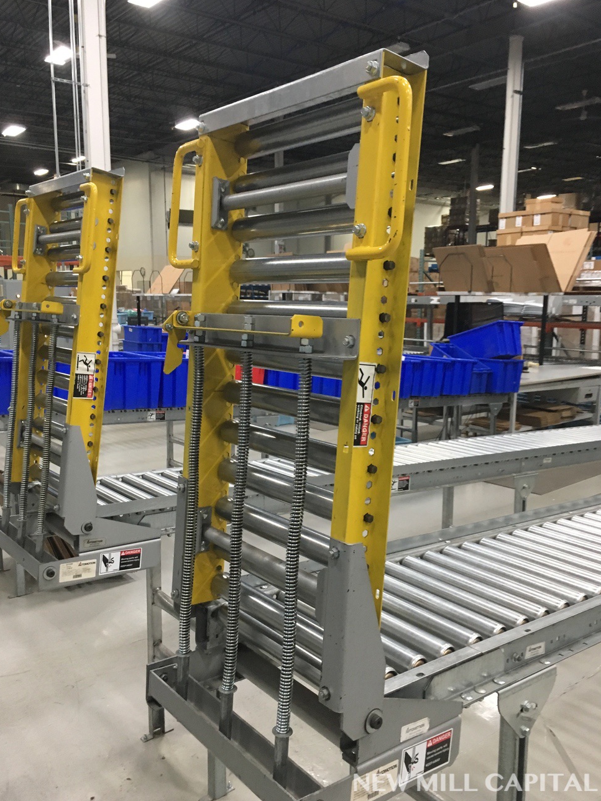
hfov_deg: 46.8
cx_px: 299
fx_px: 694
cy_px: 410
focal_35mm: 30
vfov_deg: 60.0
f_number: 2.2
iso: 125
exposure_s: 1/30
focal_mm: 4.15
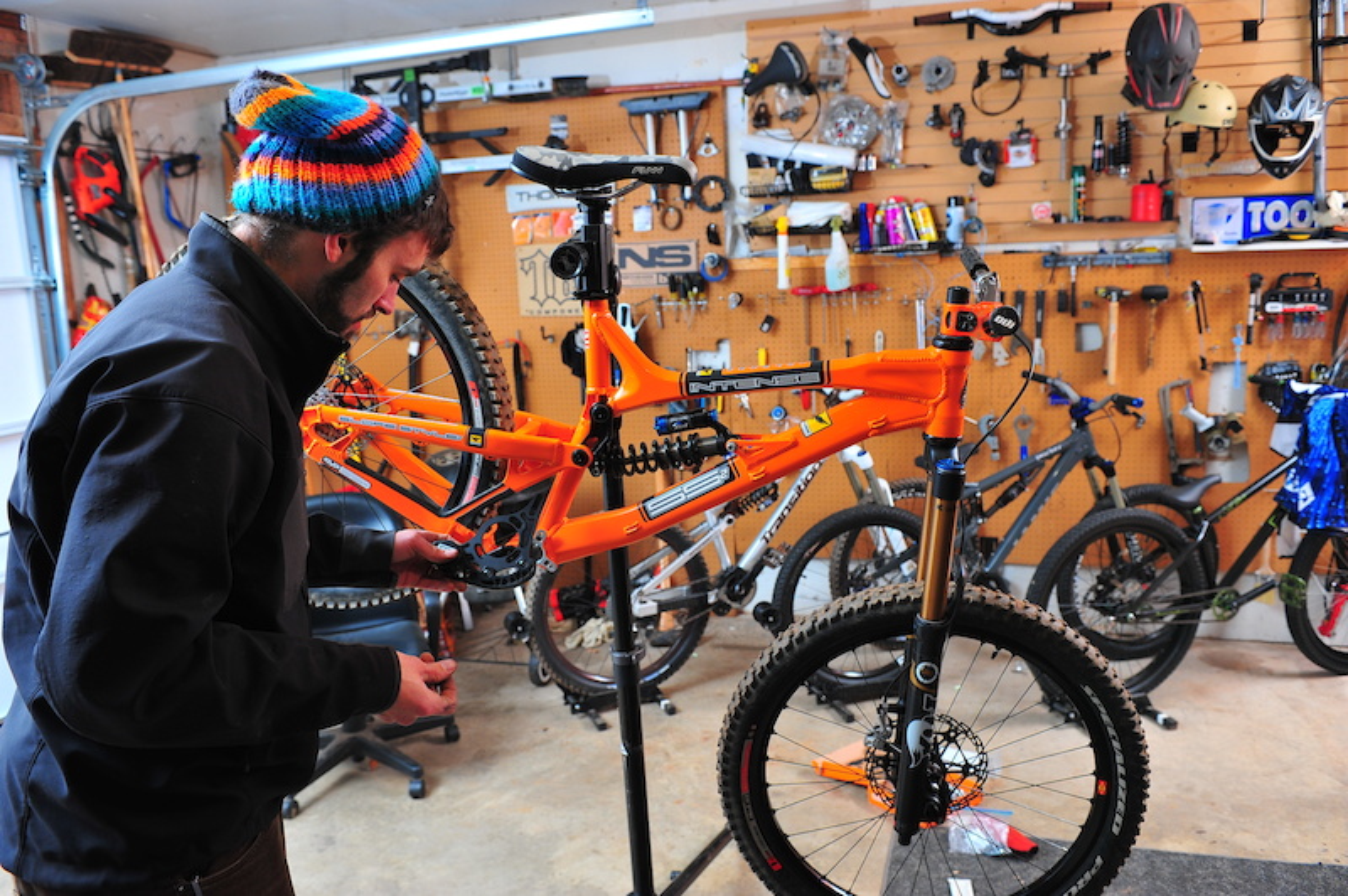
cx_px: 674
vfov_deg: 46.3
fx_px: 1048
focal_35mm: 28
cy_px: 448
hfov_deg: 65.5
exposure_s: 1/100
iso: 800
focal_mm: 28
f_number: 5
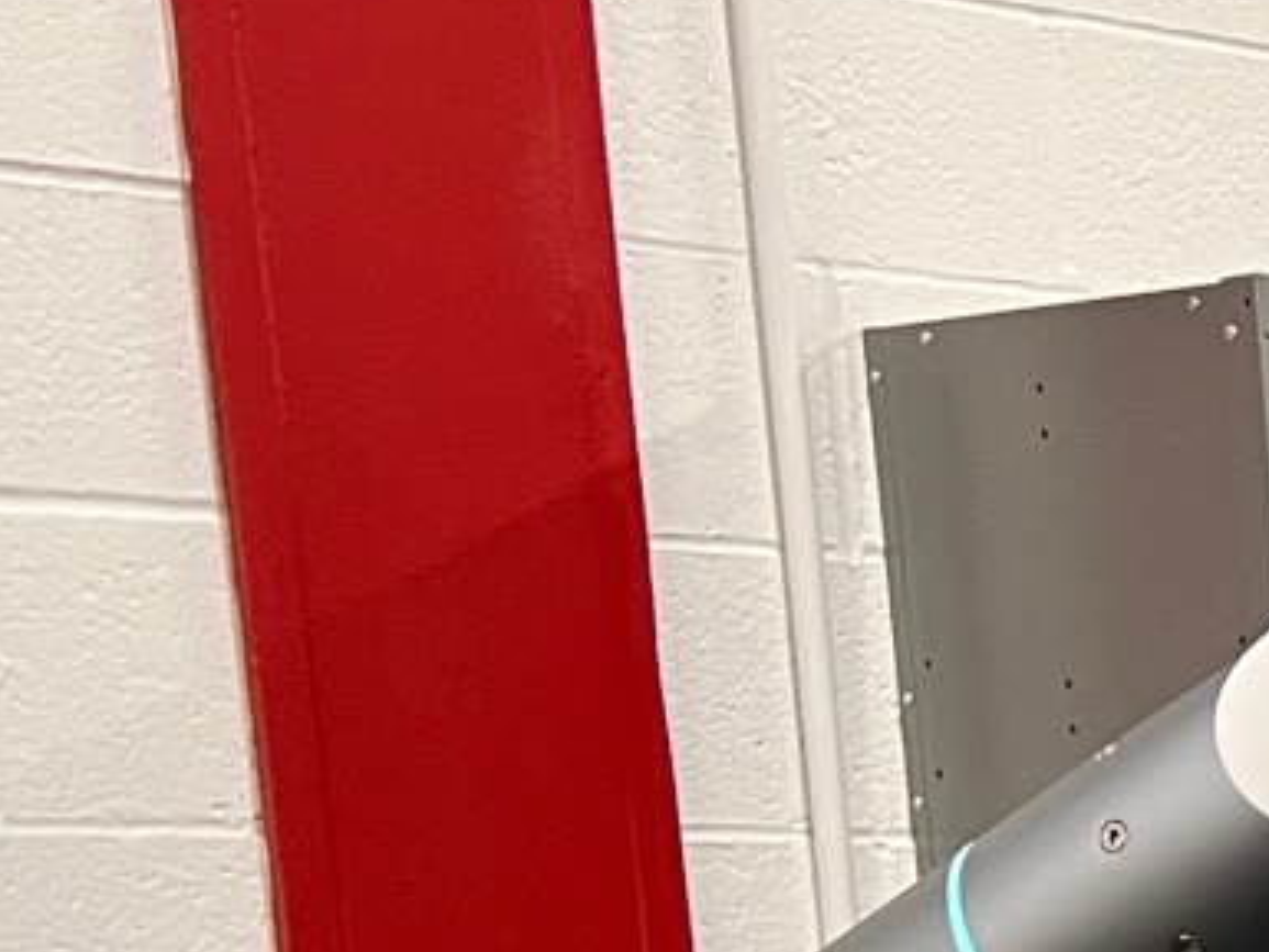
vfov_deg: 10.2
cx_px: 3131
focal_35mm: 136
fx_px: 4987
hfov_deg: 11.6
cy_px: 1835
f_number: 1.5
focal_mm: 5.7
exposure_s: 1/60
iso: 100
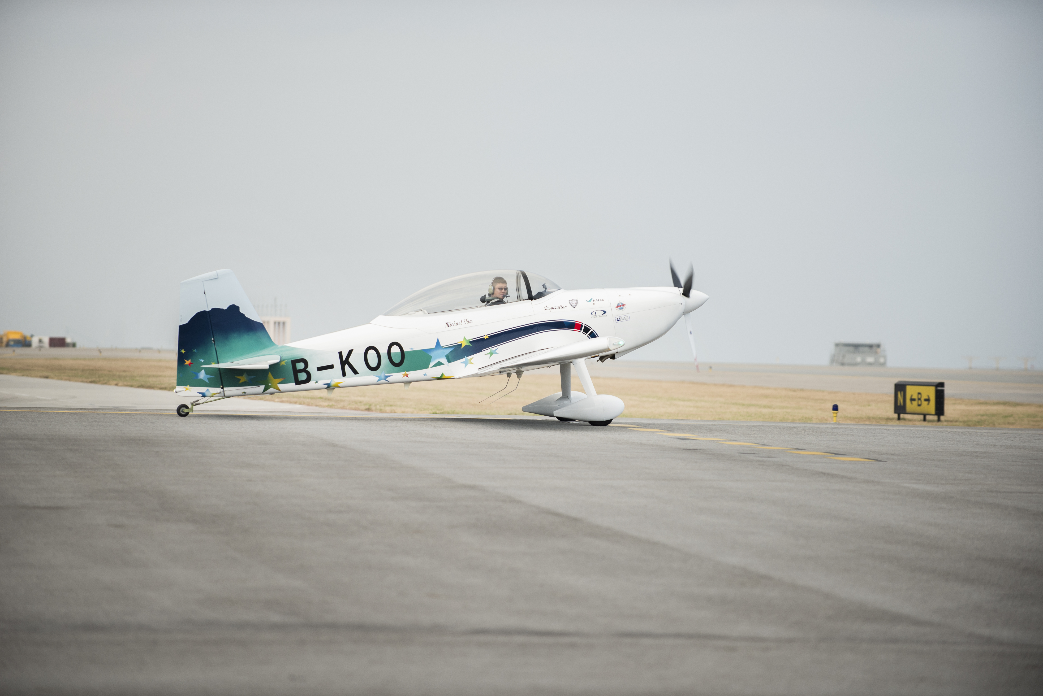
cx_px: 522
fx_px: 5796
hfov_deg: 10.3
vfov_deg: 6.9
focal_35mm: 200
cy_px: 348
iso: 320
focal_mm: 200
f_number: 4
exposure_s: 1/500
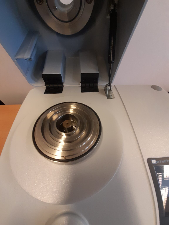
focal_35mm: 13
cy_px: 112
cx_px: 84
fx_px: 85
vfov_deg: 106.2
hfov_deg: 89.9
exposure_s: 1/50
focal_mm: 1.42
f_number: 2.2
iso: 200
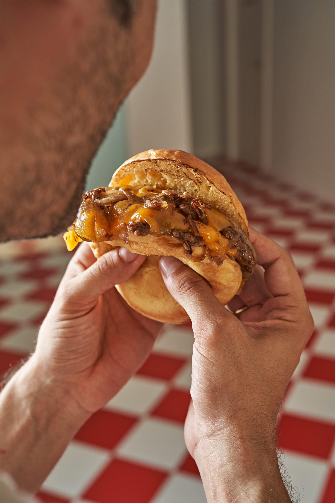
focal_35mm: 40
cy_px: 252
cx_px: 168
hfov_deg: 33.4
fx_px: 558
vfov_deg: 48.5
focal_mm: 40
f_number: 5.6
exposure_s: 1/100
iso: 320
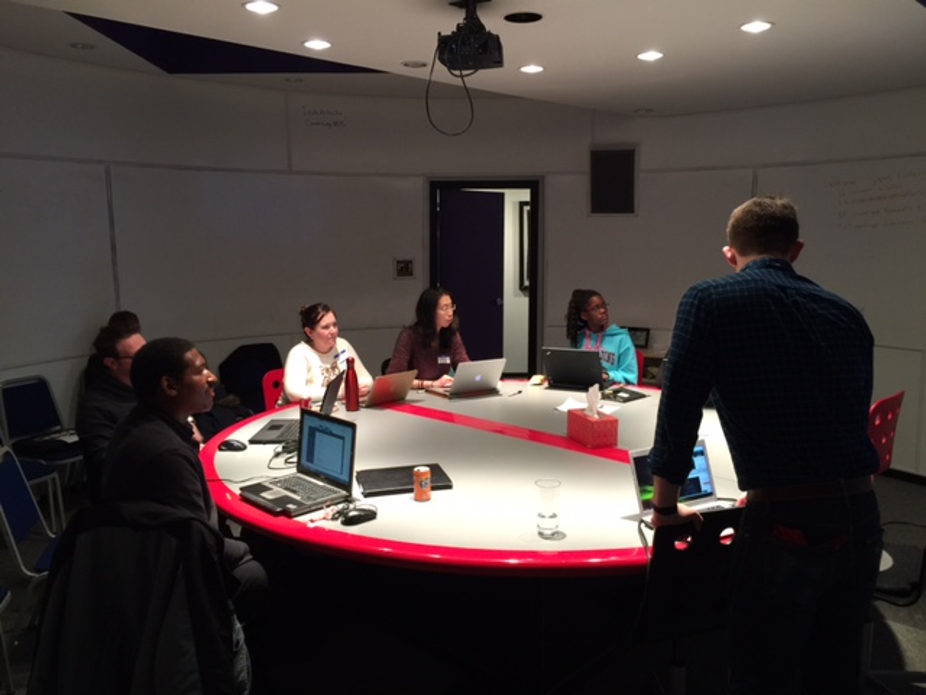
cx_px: 463
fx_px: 776
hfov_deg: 61.7
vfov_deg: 48.2
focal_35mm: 29
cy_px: 348
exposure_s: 1/15
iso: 64
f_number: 2.2
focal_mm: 4.15
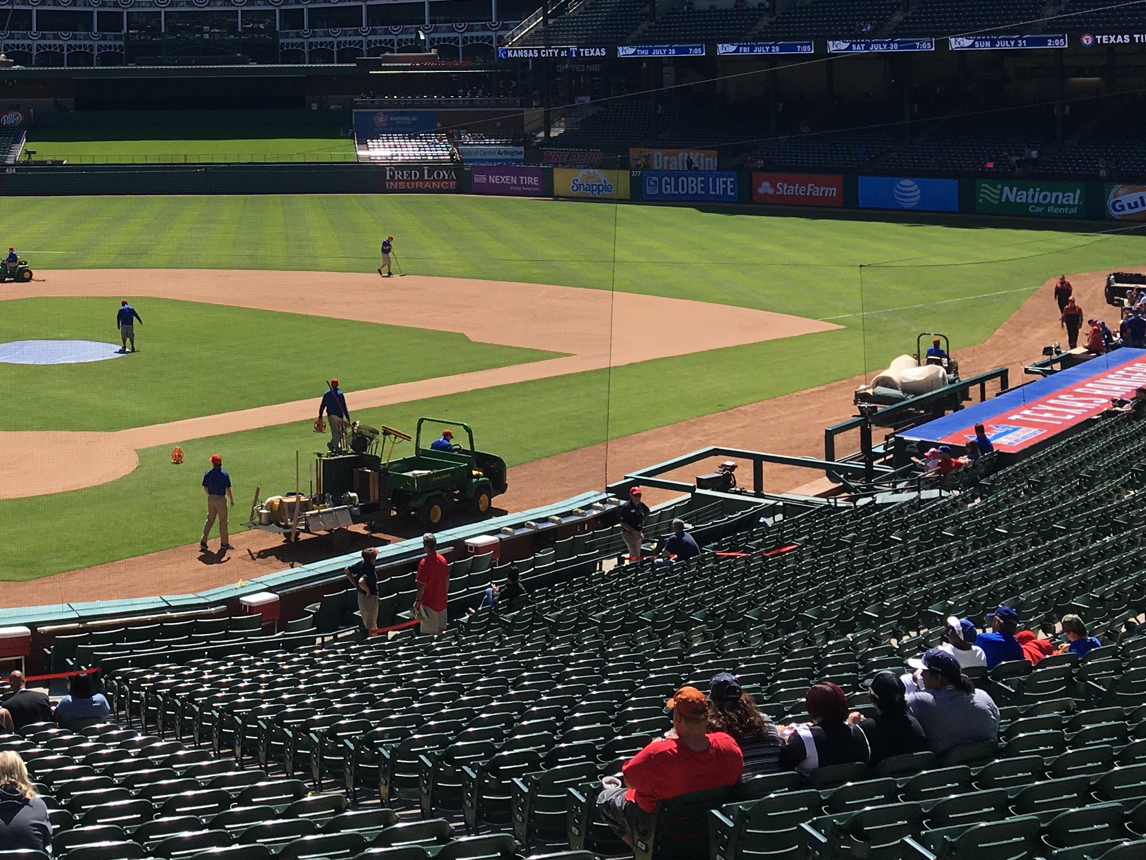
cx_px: 132
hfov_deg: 32.7
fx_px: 1854
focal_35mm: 56
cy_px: 60
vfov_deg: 25.2
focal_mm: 4.15
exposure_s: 1/1399
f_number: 2.2
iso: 25
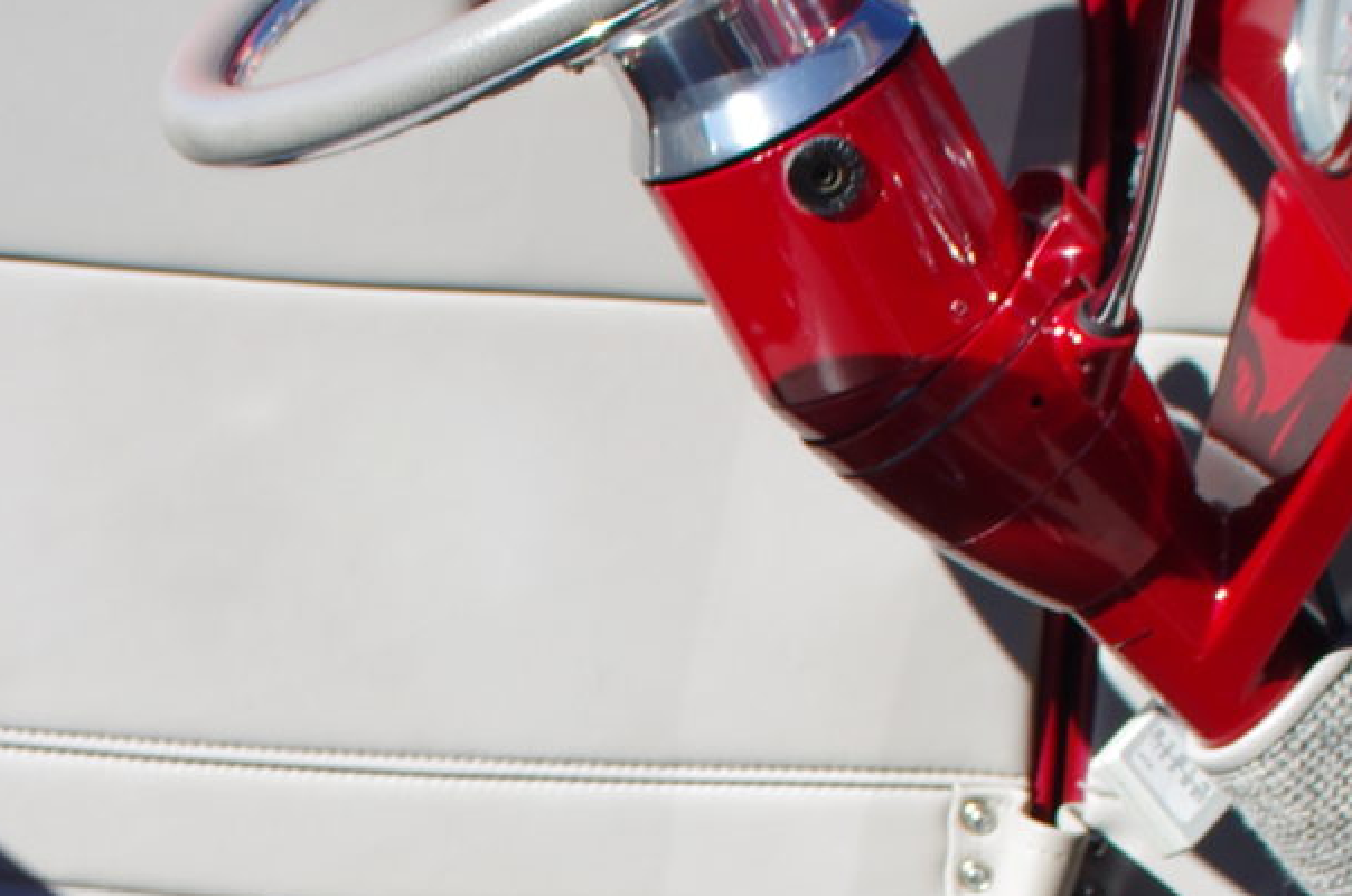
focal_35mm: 122
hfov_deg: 16.5
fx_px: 4572
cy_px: 1118
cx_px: 51
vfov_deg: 11.0
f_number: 5.6
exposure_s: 1/160
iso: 100
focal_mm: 24
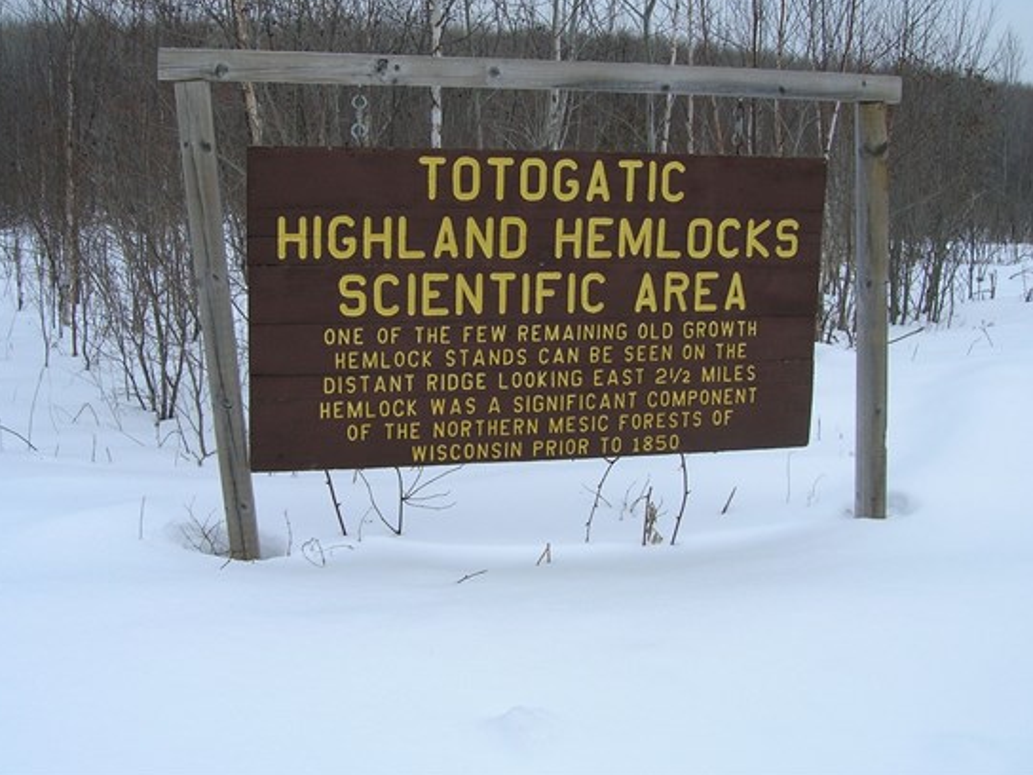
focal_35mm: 40
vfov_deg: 35.9
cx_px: 473
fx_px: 1194
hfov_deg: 46.7
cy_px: 325
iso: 50
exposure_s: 1/194
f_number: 4.9
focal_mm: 5.7
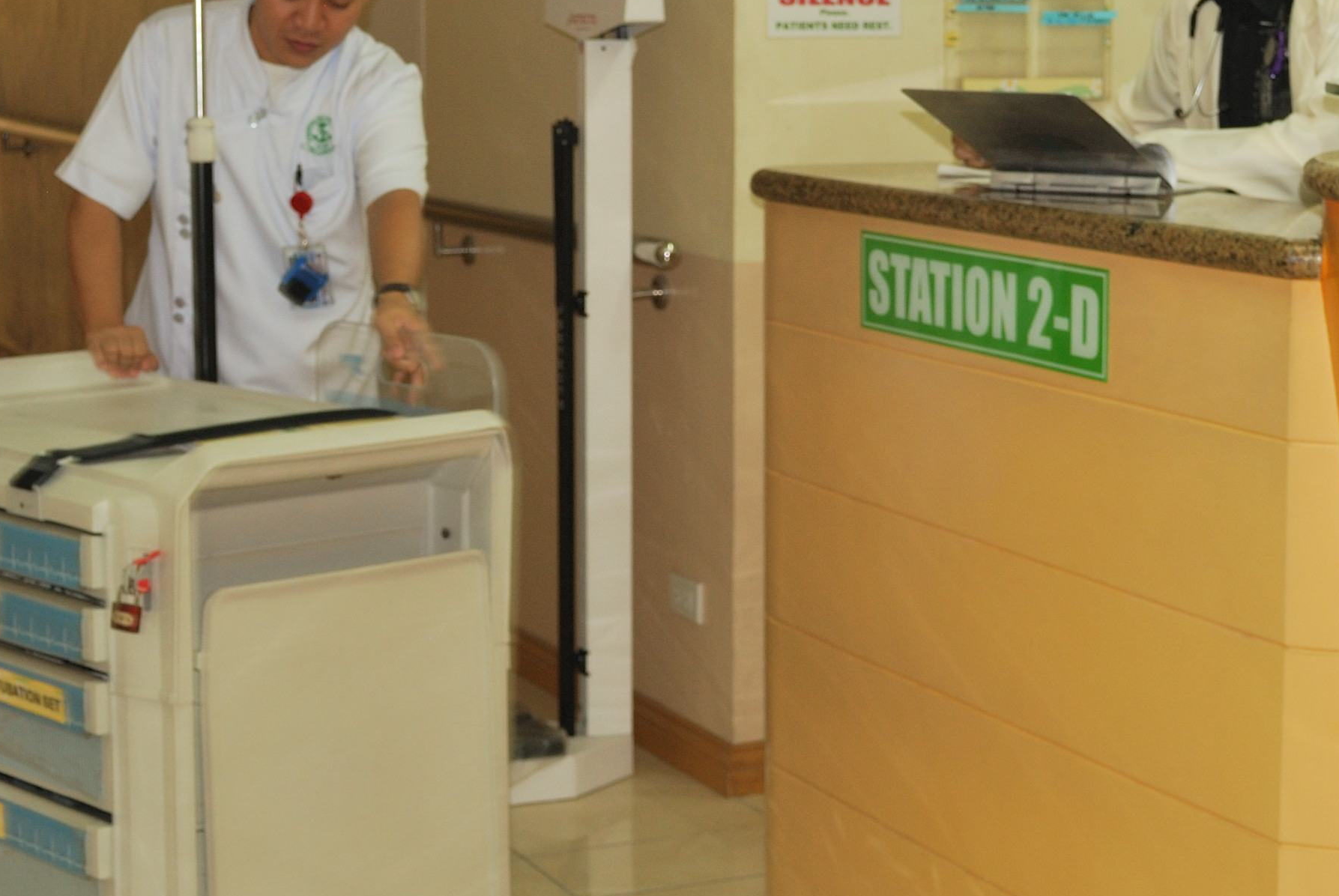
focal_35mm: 78
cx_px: 735
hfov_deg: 25.9
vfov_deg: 17.5
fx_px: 2904
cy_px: 290
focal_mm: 24
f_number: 4.5
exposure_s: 1/15
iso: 200
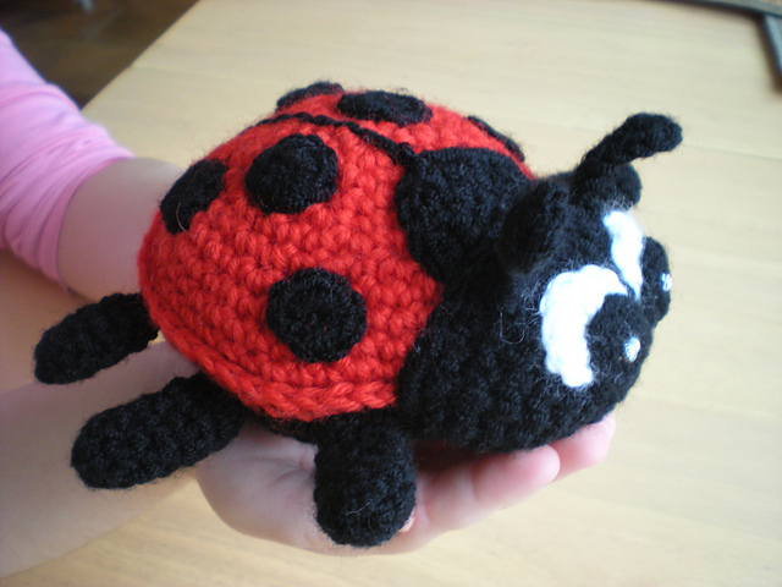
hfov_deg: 49.0
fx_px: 858
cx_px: 391
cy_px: 294
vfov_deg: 37.7
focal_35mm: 38
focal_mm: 6.3
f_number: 3.1
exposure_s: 1/12
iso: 200
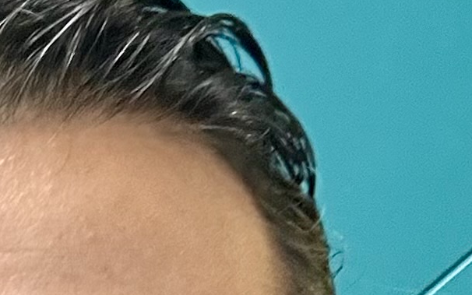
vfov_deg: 7.8
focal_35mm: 162
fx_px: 2084
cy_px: 559
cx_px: -58
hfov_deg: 12.7
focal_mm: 2.69
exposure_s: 1/50
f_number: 1.9
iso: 200
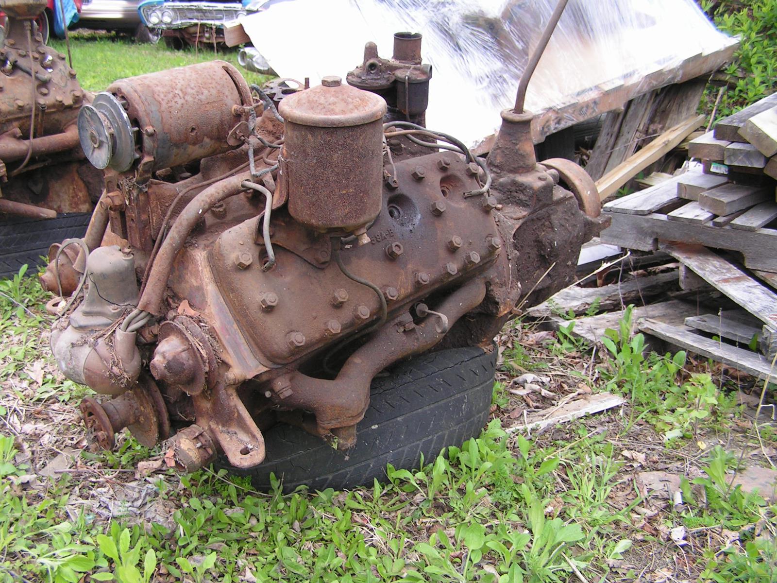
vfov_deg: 37.7
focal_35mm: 38
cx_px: 388
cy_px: 292
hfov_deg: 49.0
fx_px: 853
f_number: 2.8
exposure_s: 1/50
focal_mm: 6.3
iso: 50
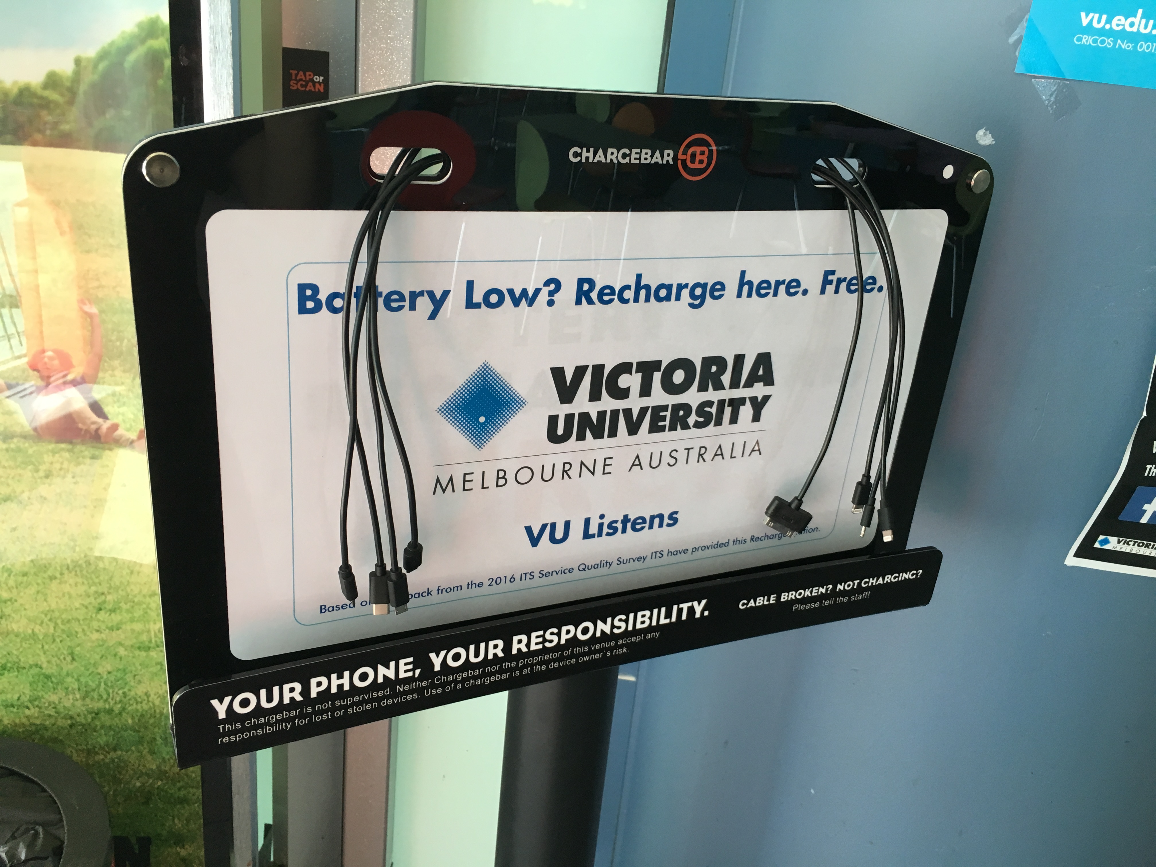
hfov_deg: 61.7
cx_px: 578
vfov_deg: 48.2
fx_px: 968
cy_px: 434
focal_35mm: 29
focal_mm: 4.15
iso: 50
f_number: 2.2
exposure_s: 1/33
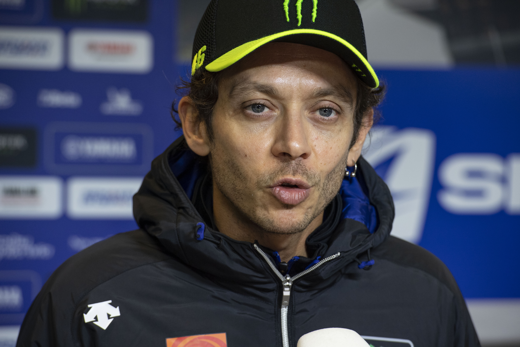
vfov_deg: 6.9
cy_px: 174
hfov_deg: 10.3
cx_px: 260
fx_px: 2889
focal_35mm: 200
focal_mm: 200
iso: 1600
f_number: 5.6
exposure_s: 1/250
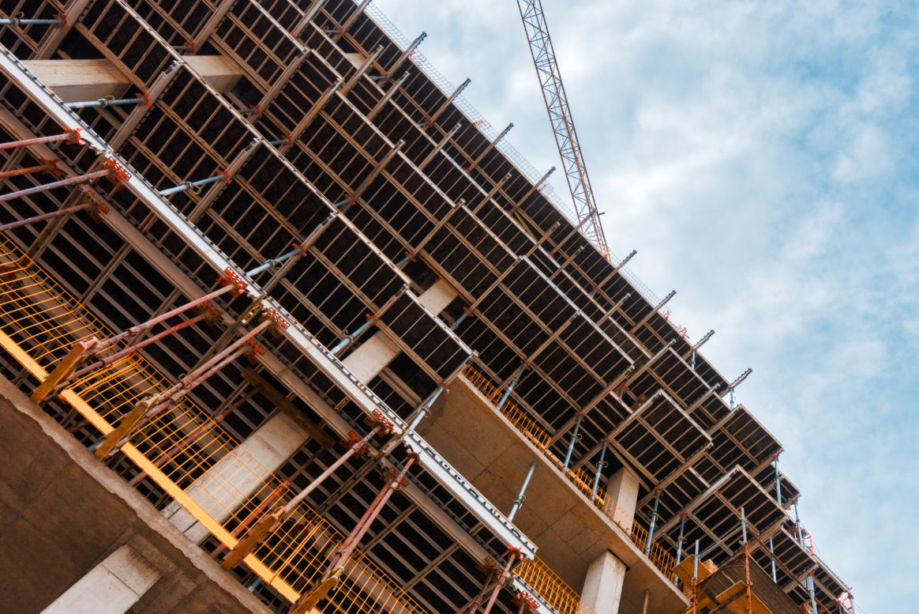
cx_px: 638
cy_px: 375
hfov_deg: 55.6
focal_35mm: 33
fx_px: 843
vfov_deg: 39.8
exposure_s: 1/800
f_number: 9
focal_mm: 15
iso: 200
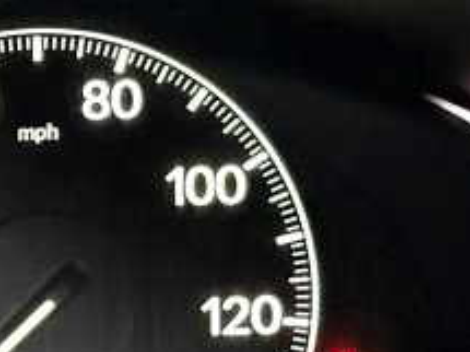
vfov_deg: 6.5
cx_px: -409
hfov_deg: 8.3
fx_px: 3108
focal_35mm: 229
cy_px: 313
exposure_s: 1/30
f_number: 1.78
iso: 640
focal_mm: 6.86
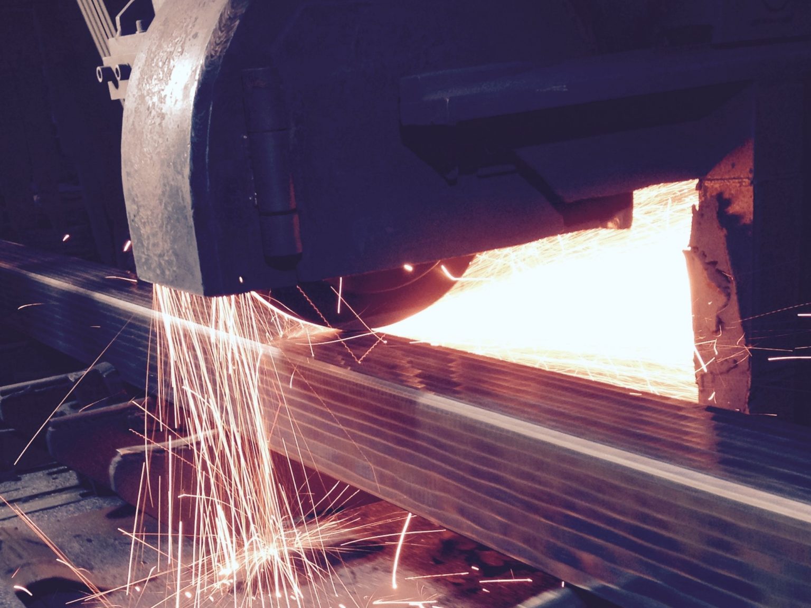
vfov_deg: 42.9
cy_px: 304
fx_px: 773
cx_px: 406
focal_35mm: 33
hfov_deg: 55.4
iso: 100
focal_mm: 4.12
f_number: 2.4
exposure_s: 1/20
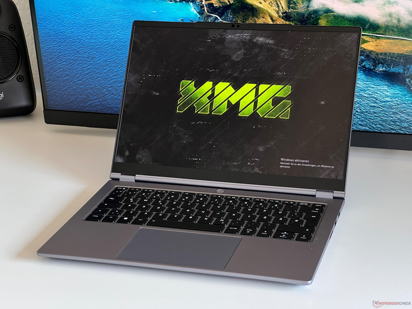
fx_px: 916
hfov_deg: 25.3
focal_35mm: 77
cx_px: 206
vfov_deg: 19.1
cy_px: 154
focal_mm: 9
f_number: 2.8
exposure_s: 1/75
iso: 200
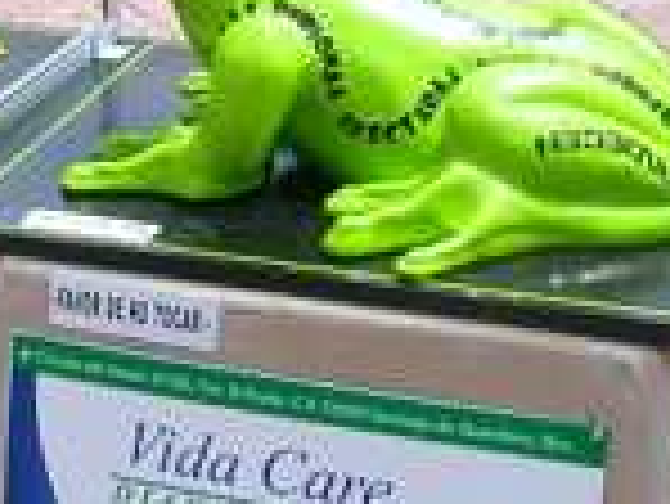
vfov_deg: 14.9
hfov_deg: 19.6
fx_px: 1918
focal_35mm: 99
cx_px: 117
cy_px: 104
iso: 100
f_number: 4.5
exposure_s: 1/534
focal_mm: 5.6
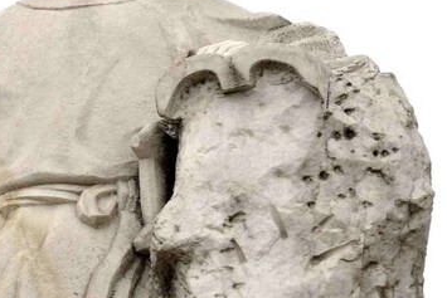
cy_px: 228
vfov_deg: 6.2
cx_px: -164
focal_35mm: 223
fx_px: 2770
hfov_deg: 9.1
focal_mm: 66
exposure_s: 1/160
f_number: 5.6
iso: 800
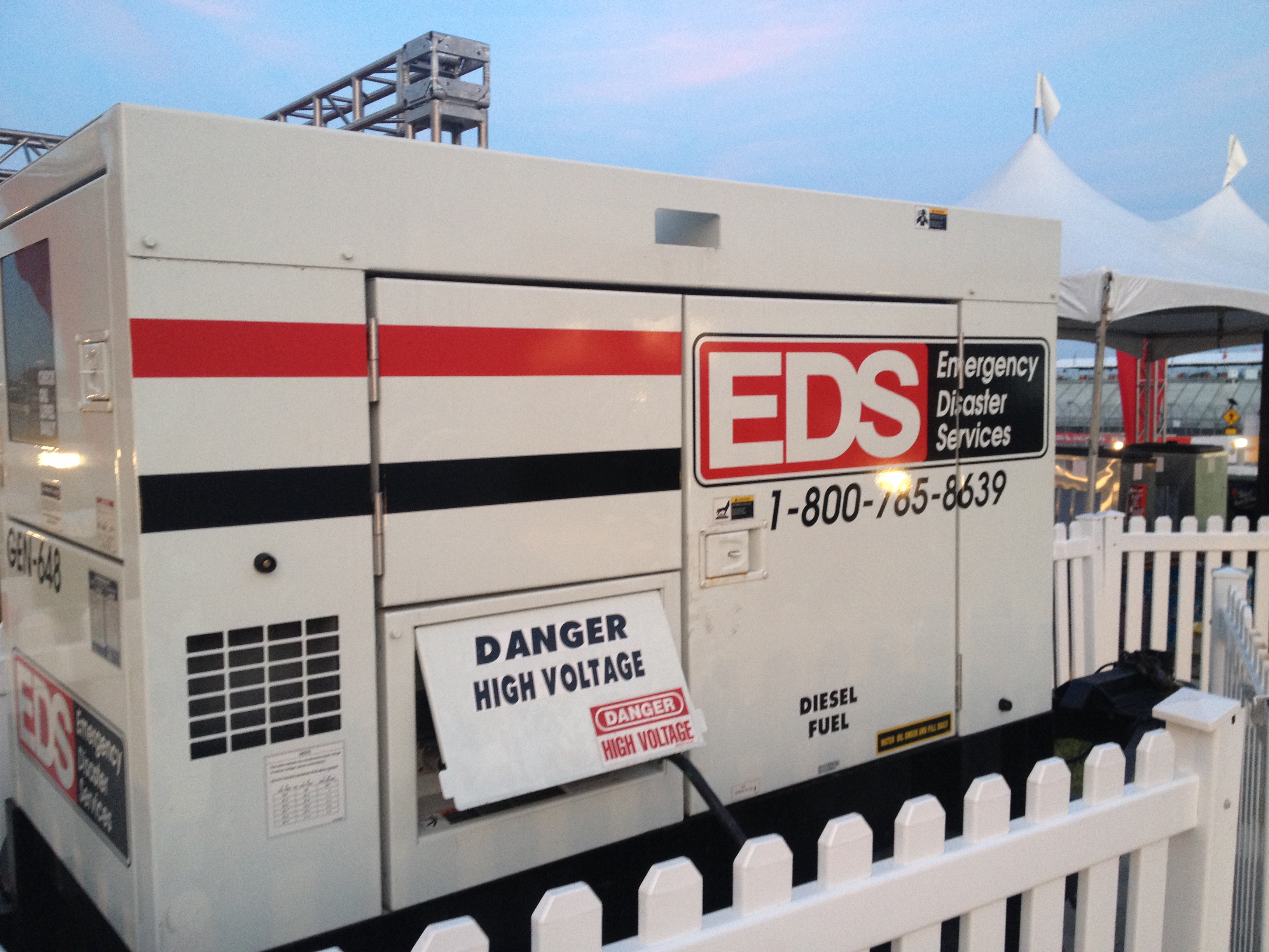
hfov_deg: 52.6
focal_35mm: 35
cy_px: 476
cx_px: 634
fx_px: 1283
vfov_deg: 40.7
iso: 125
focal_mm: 4.28
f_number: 2.4
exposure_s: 1/20
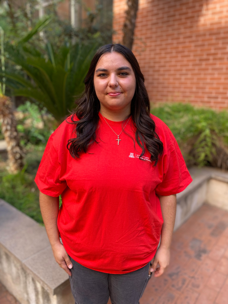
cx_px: 114
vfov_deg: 67.3
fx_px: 228
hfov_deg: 53.1
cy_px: 152
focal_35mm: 26
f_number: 1.8
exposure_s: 1/121
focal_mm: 4.25
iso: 64
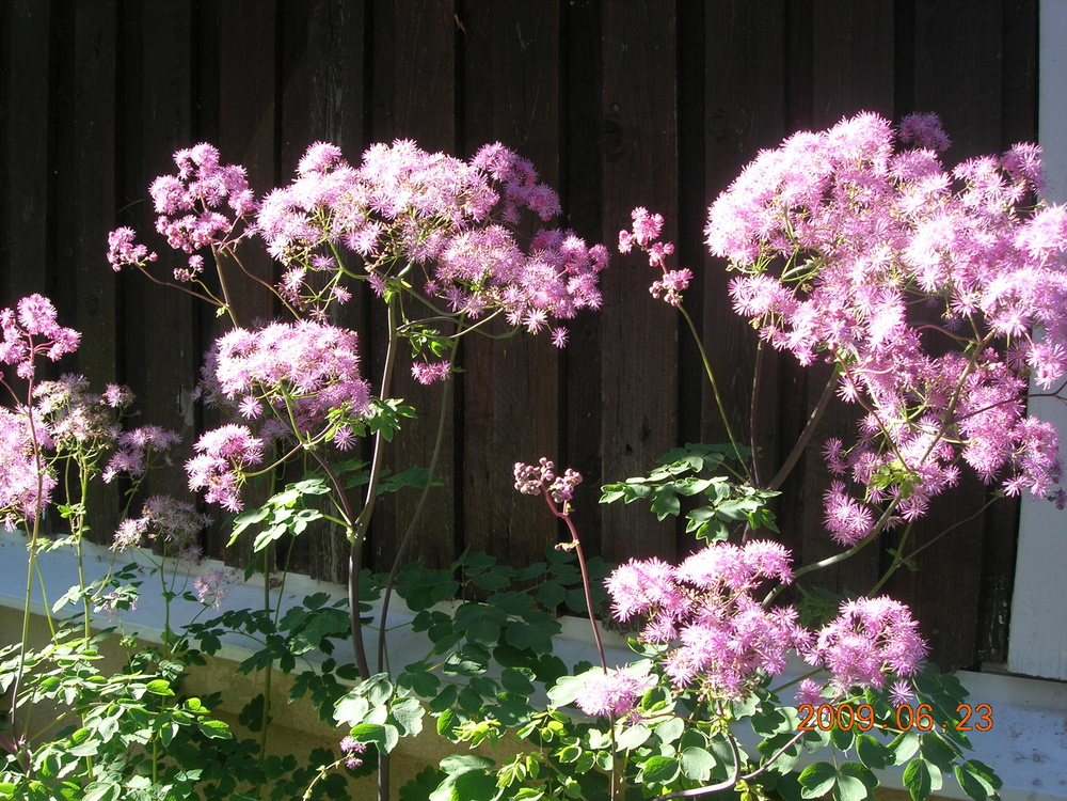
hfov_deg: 49.0
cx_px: 534
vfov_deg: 37.7
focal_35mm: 38
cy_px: 400
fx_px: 1171
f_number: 4.8
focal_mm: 7.8
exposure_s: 1/89.1
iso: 64
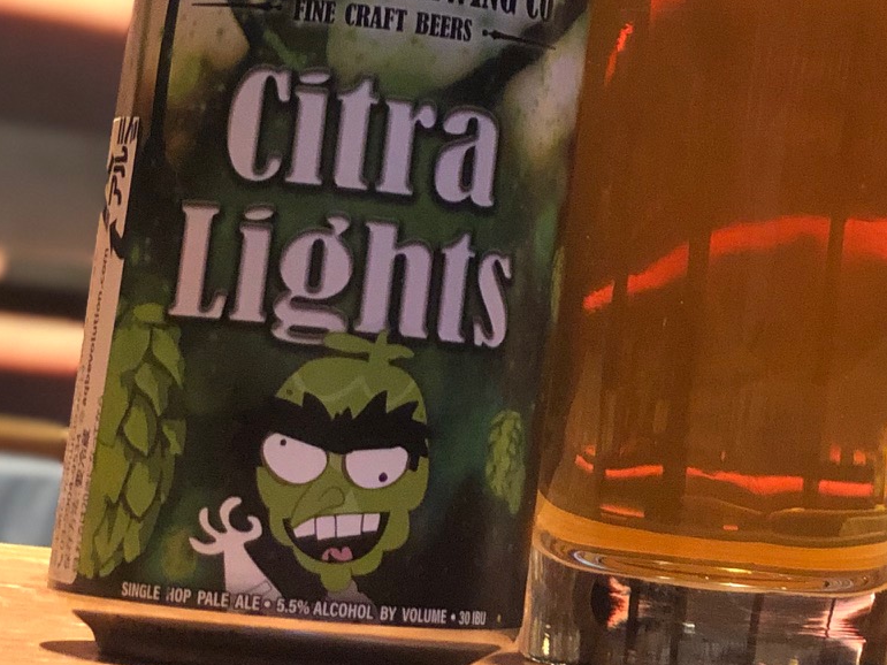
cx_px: 895
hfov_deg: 14.3
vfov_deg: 10.7
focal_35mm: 136
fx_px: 3484
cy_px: -115
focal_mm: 6
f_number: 2.4
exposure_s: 1/8
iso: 200
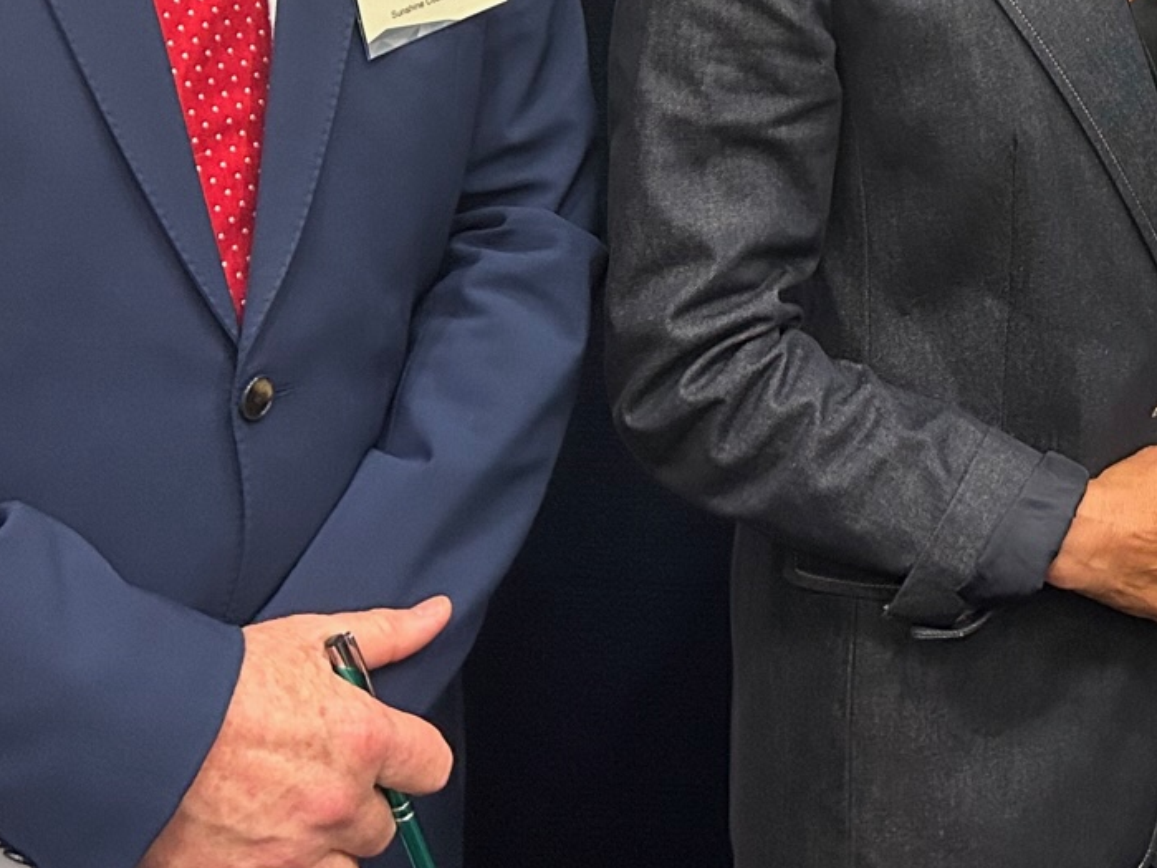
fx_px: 2506
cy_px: -331
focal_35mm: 75
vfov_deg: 18.0
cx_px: 1031
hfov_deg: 25.2
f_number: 1.5
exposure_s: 1/50
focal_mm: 5.7
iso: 400
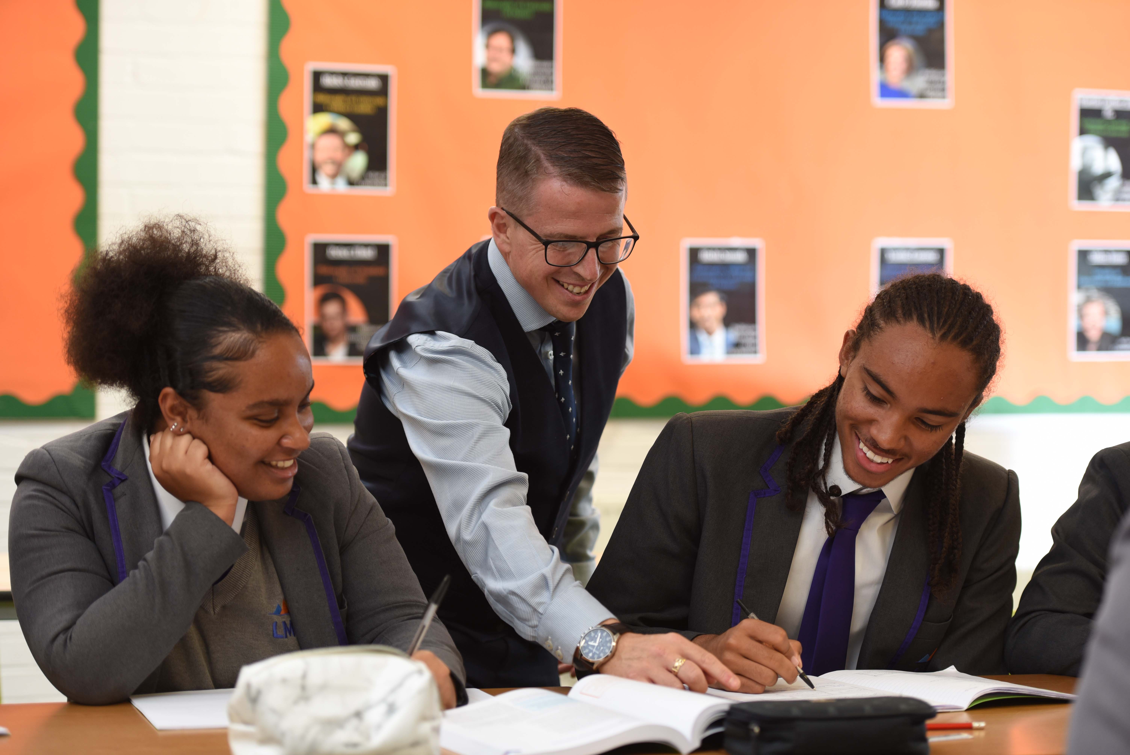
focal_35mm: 86
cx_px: 565
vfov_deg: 15.9
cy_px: 378
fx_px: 2700
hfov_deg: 23.6
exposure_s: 1/80
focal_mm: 86
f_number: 3.2
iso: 500
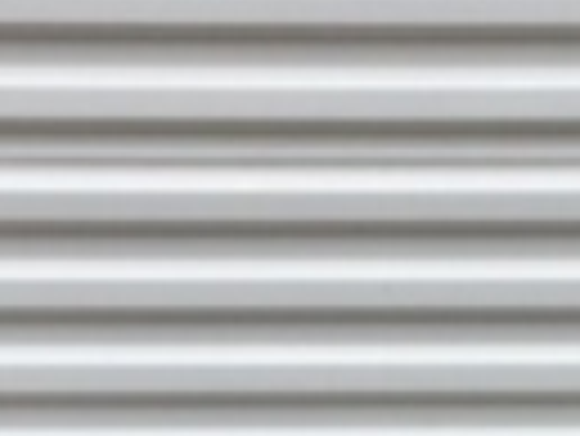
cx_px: 414
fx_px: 2583
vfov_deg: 9.3
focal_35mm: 154
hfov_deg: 12.8
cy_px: 688
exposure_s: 1/270
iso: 25
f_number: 2.4
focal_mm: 3.3
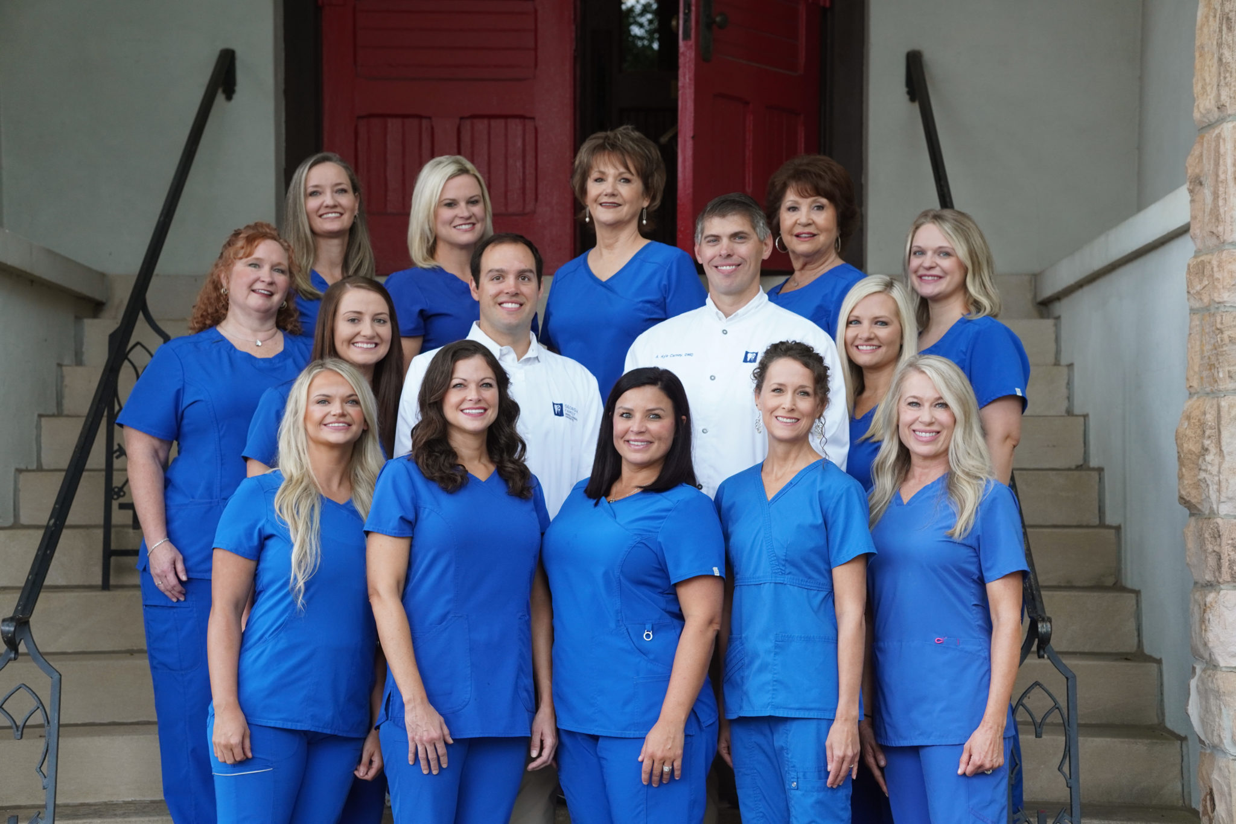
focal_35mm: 84
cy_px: 412
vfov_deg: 16.3
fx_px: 2884
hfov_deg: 24.2
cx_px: 618
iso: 640
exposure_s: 1/100
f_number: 4.5
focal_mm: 56
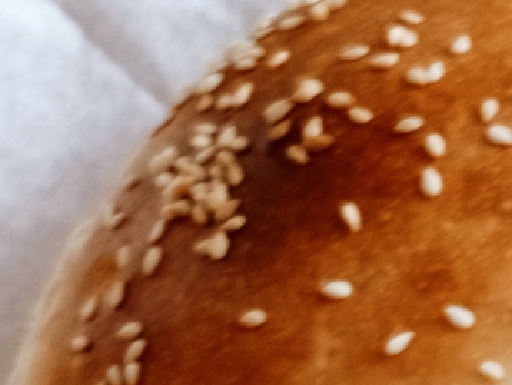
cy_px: 803
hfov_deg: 11.3
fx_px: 2368
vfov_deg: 8.7
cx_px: 977
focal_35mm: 160
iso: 107
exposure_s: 1/50
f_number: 1.79
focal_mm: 4.7
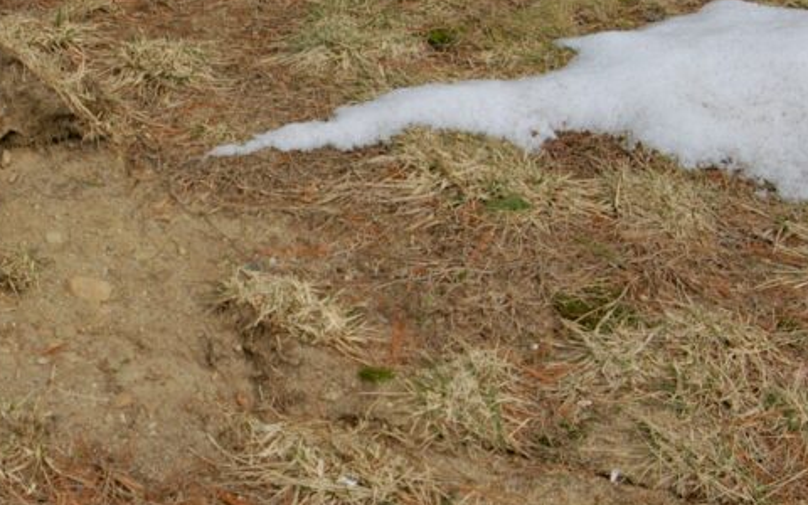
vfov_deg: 12.9
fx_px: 2226
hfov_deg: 20.3
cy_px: 304
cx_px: 163
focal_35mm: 101
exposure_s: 1/125
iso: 200
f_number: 11
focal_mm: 31
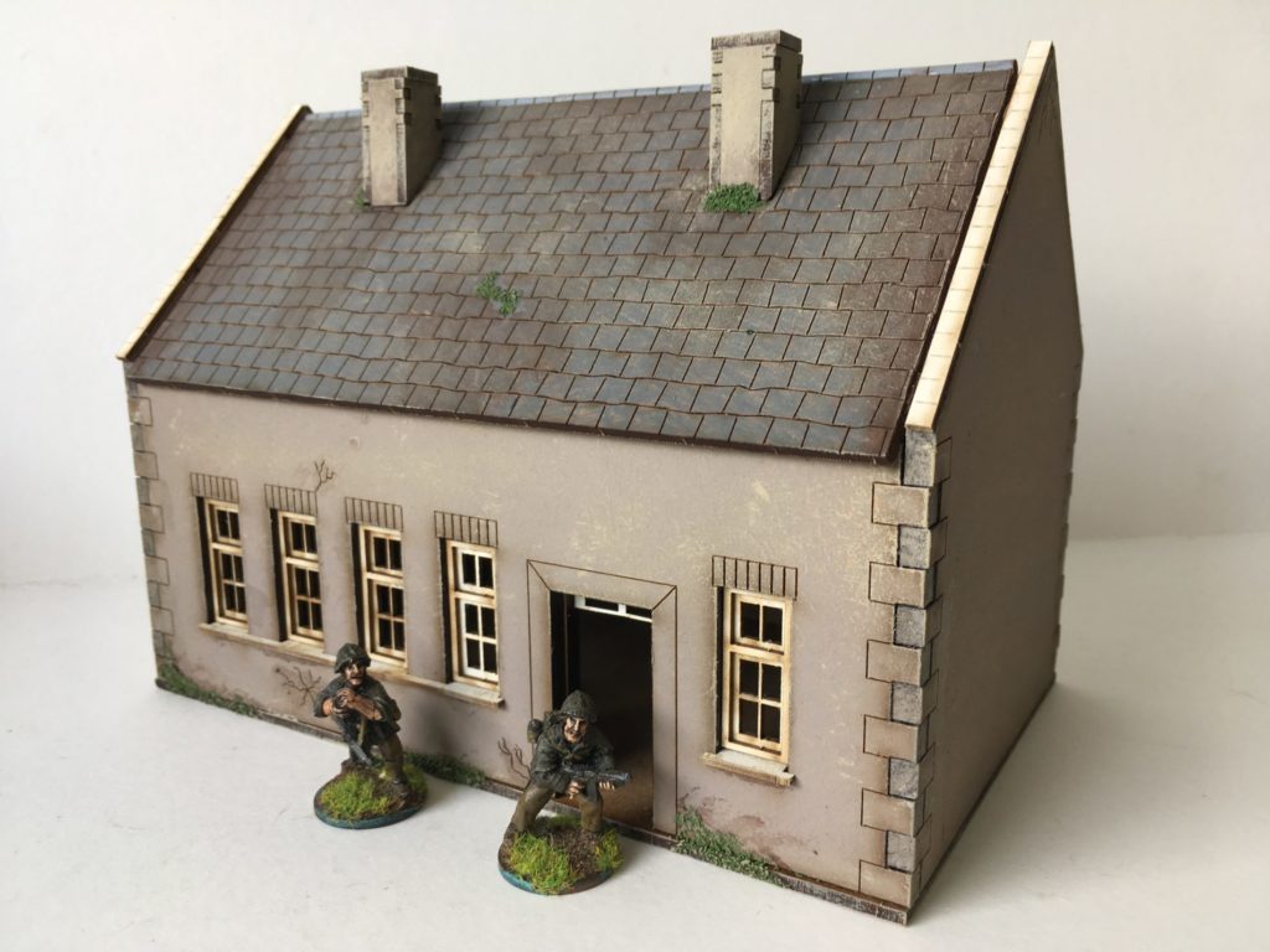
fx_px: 1064
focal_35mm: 29
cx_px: 635
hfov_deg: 61.7
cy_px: 476
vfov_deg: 48.2
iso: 25
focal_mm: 4.15
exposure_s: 1/50
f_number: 2.2
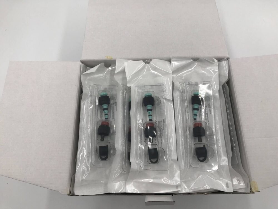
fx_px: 225
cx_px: 139
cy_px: 104
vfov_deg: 49.7
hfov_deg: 63.4
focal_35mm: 28
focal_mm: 3.99
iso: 20
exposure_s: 1/164
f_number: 1.8
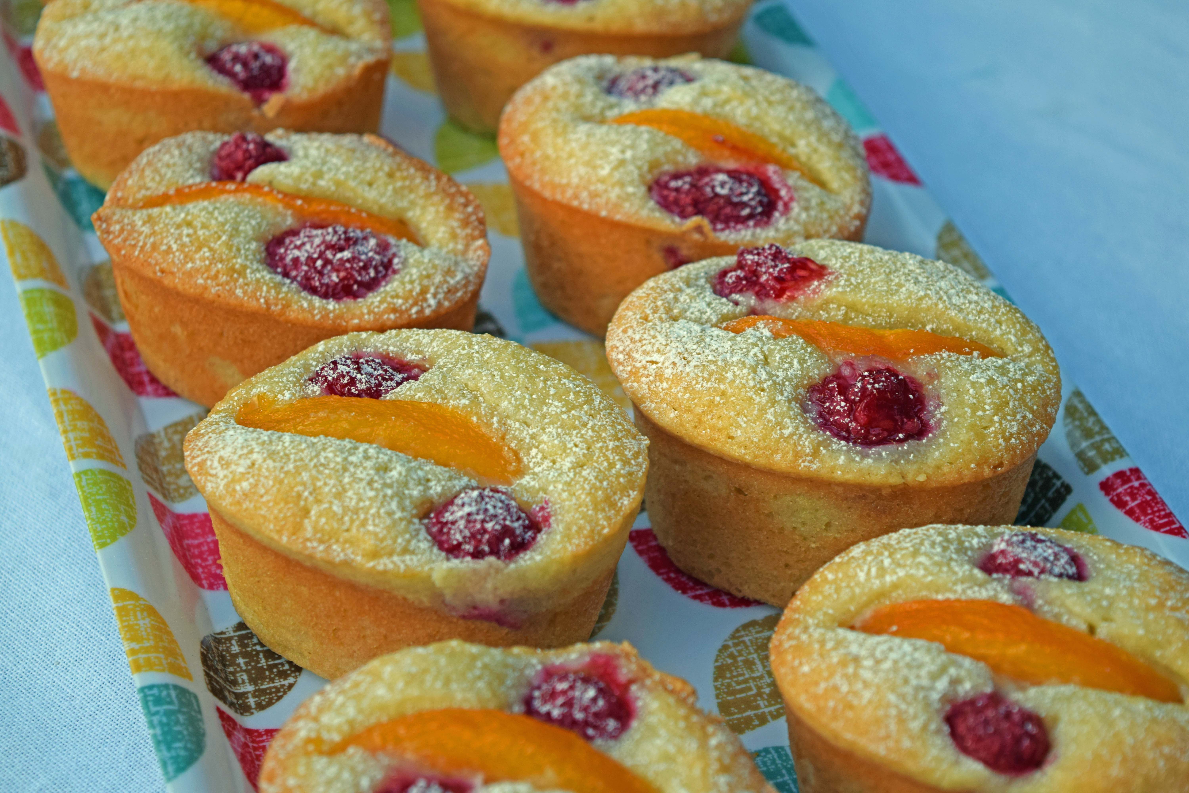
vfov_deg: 16.6
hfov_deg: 24.6
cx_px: 594
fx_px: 2725
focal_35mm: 82
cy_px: 396
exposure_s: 1/160
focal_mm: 55
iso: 400
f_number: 6.3
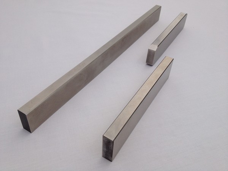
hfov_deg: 52.6
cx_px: 114
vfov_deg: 40.7
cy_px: 86
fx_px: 231
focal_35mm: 35
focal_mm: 4.28
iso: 64
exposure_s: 1/2123
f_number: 2.4
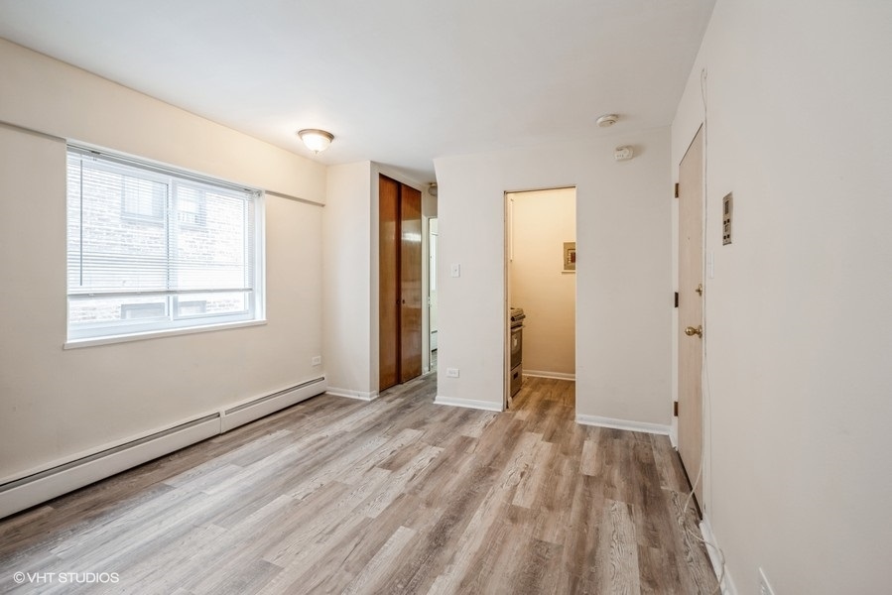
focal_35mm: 15
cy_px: 298
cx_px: 446
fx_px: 372
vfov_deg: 77.4
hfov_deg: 100.4
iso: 100
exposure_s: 3
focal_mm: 15
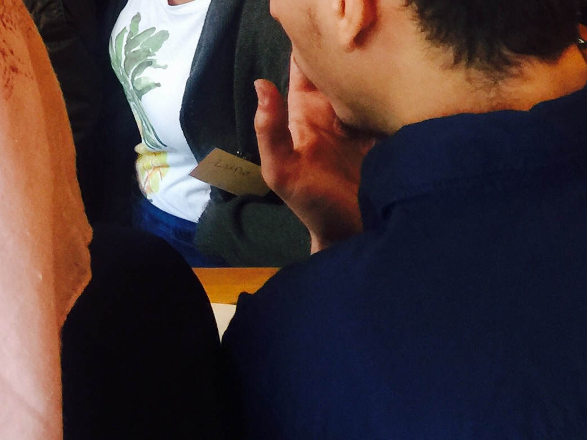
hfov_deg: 19.9
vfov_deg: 15.1
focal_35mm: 91
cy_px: -200
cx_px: -159
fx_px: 1543
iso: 64
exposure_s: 1/17
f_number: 2.2
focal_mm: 4.15
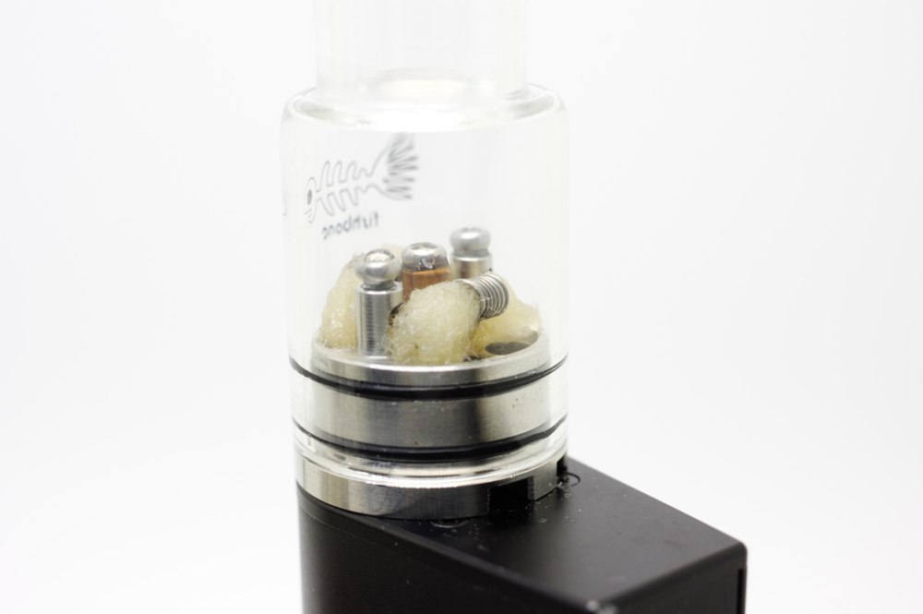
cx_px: 462
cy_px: 307
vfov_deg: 25.9
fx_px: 1332
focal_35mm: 52
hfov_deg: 38.2
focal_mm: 35
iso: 400
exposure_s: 1/60
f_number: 6.3
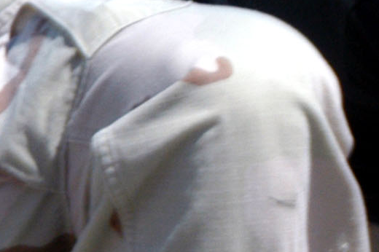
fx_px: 7848
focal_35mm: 746
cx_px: 956
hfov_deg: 2.7
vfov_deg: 1.8
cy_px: 342
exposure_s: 1/1600
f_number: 6.3
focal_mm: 86
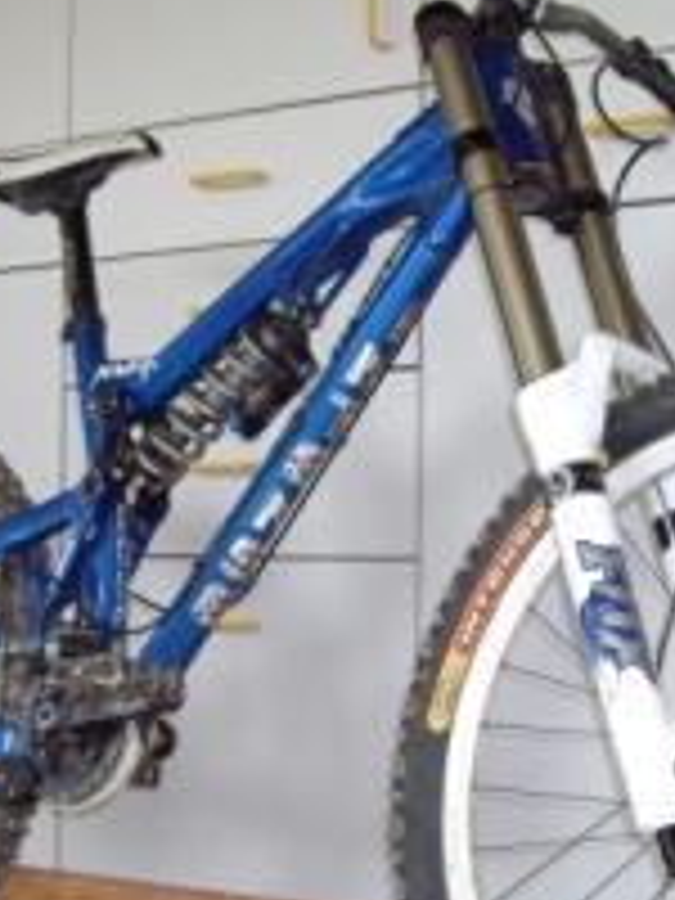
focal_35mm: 85
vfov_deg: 23.0
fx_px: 2210
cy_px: 540
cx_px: 369
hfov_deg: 17.4
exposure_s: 1/50
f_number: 2.7
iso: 200
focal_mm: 6.2
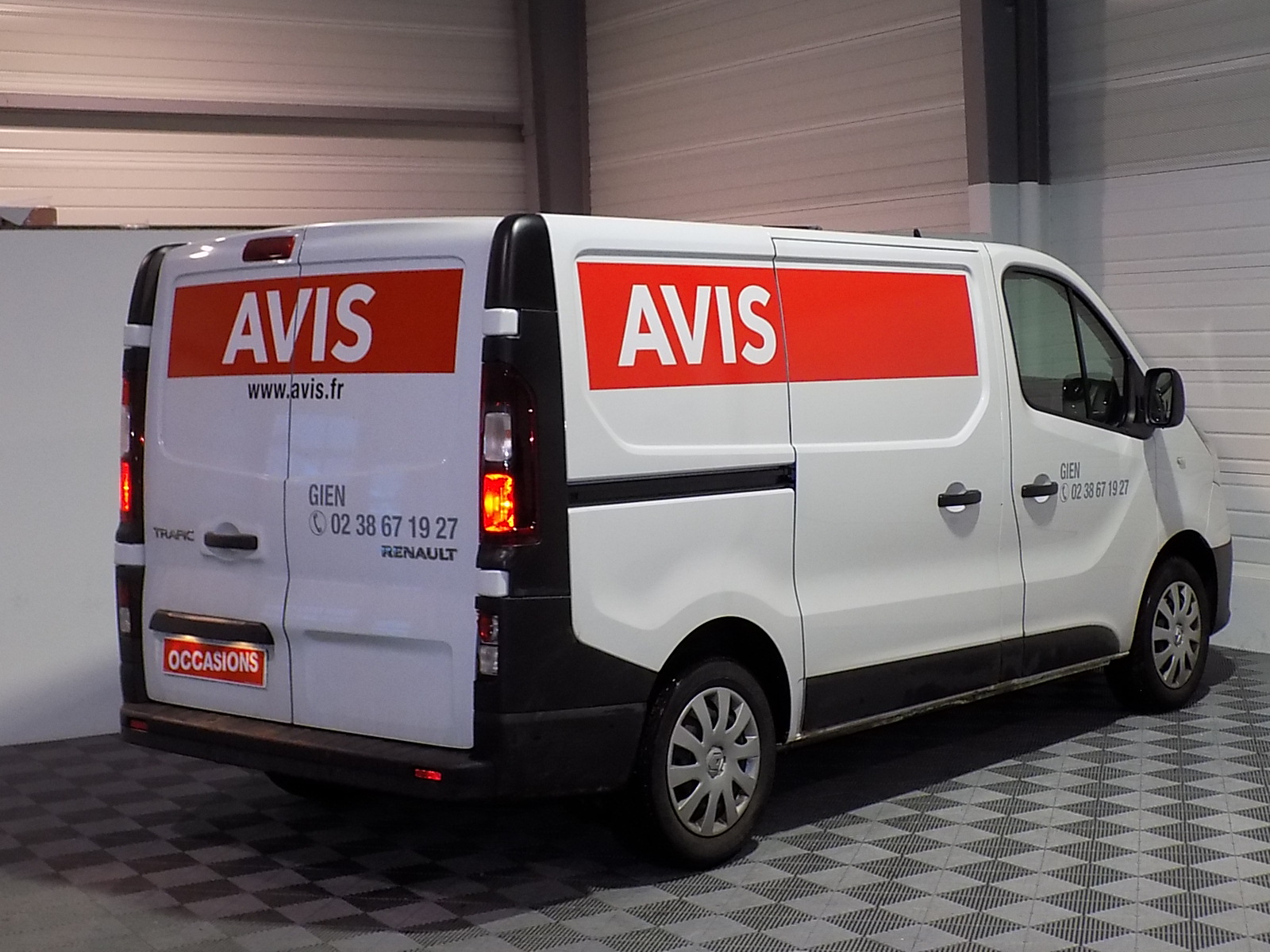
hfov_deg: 36.8
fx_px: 1908
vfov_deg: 28.0
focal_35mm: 52
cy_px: 476
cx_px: 635
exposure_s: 1/30
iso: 360
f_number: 3.9
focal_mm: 9.3
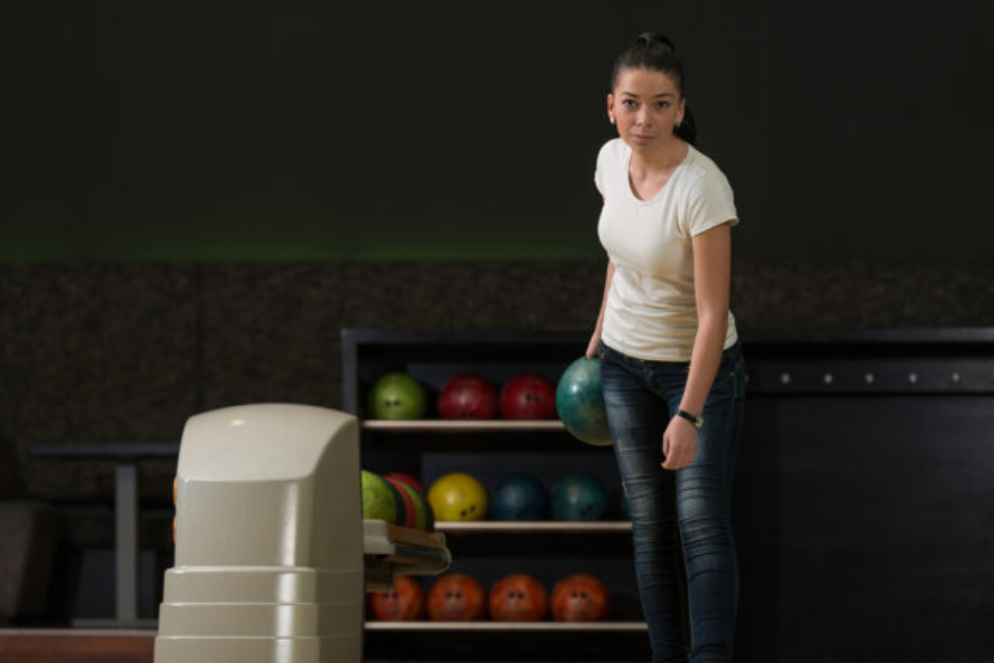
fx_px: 4142
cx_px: 497
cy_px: 332
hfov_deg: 13.7
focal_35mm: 150
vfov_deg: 9.2
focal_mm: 150
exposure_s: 1/200
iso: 100
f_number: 4
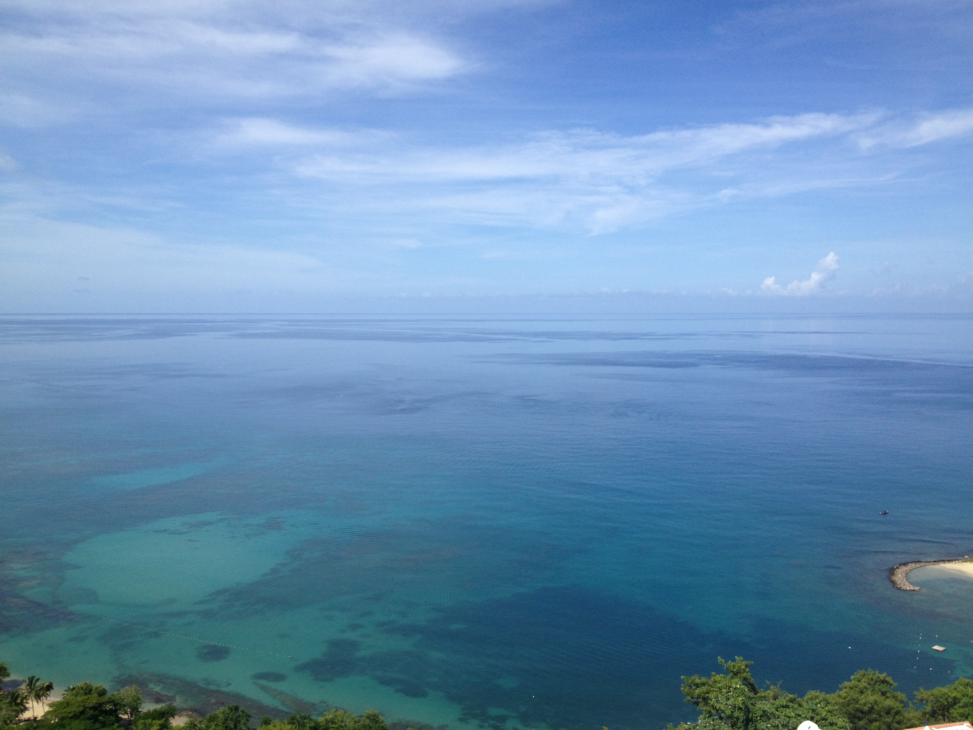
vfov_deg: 40.7
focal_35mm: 35
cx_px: 486
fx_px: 984
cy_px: 365
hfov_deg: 52.6
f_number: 2.4
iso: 50
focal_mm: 4.28
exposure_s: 1/2123
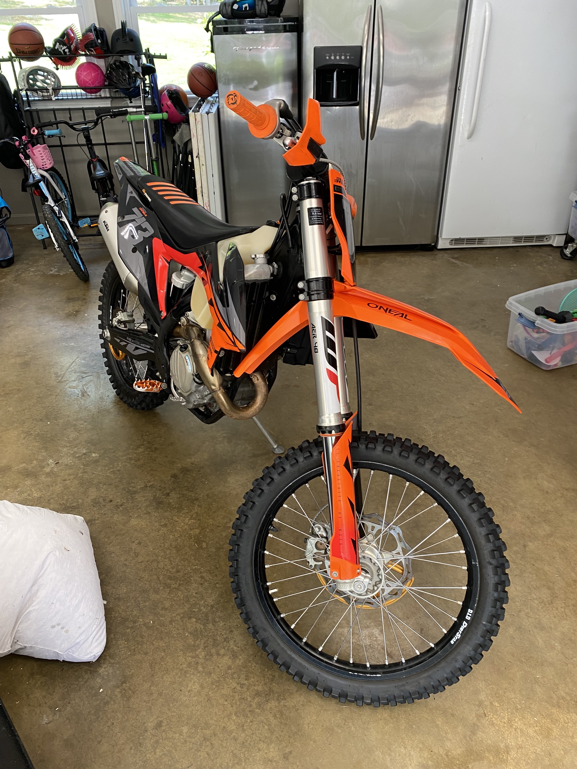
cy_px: 384
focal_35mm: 26
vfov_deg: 67.3
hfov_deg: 53.1
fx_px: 578
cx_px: 288
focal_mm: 4.25
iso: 80
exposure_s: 1/60
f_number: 1.8
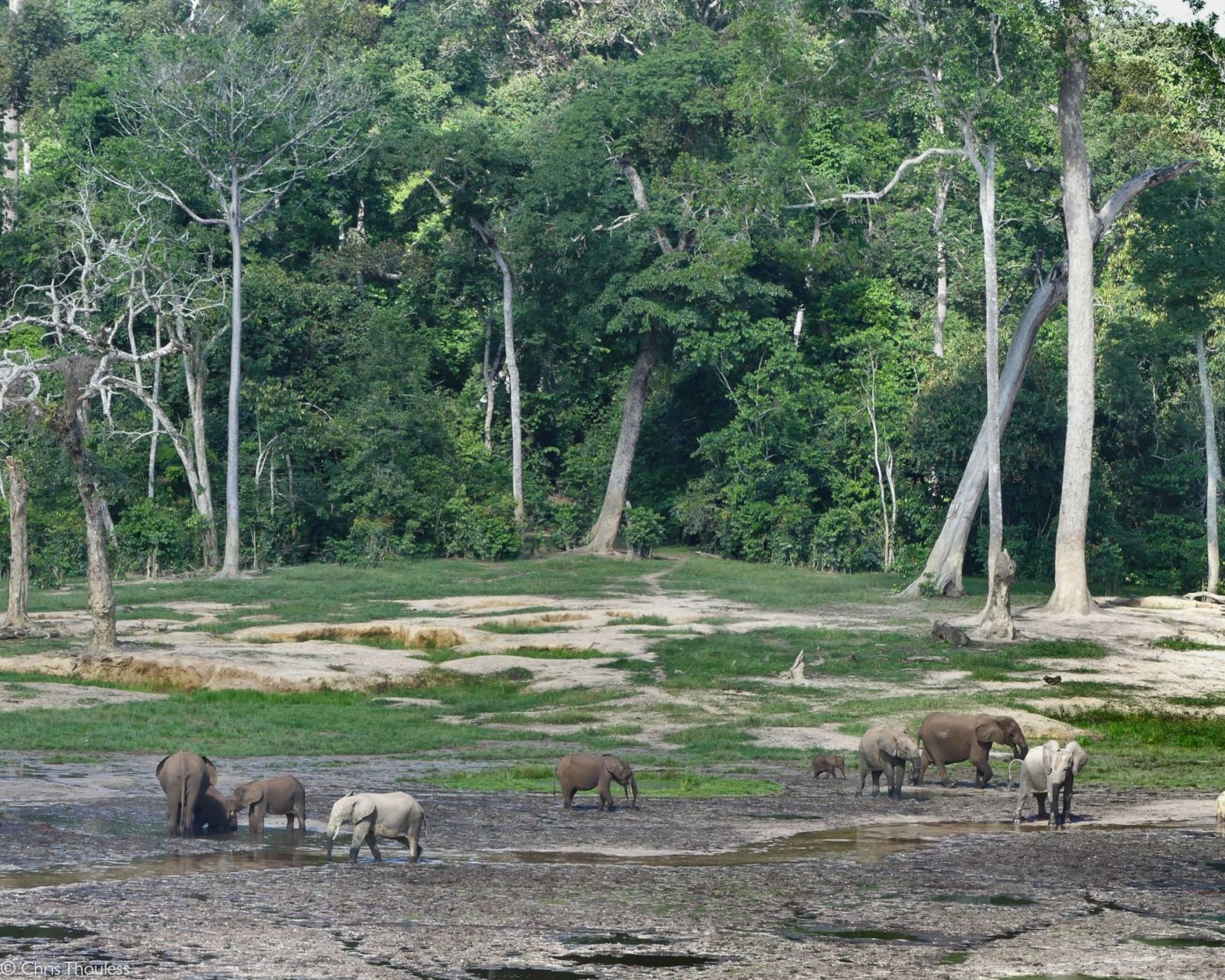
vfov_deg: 9.8
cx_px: 652
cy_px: 492
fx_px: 5693
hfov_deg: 12.3
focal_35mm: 157
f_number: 4
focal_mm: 27
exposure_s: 1/160
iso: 100
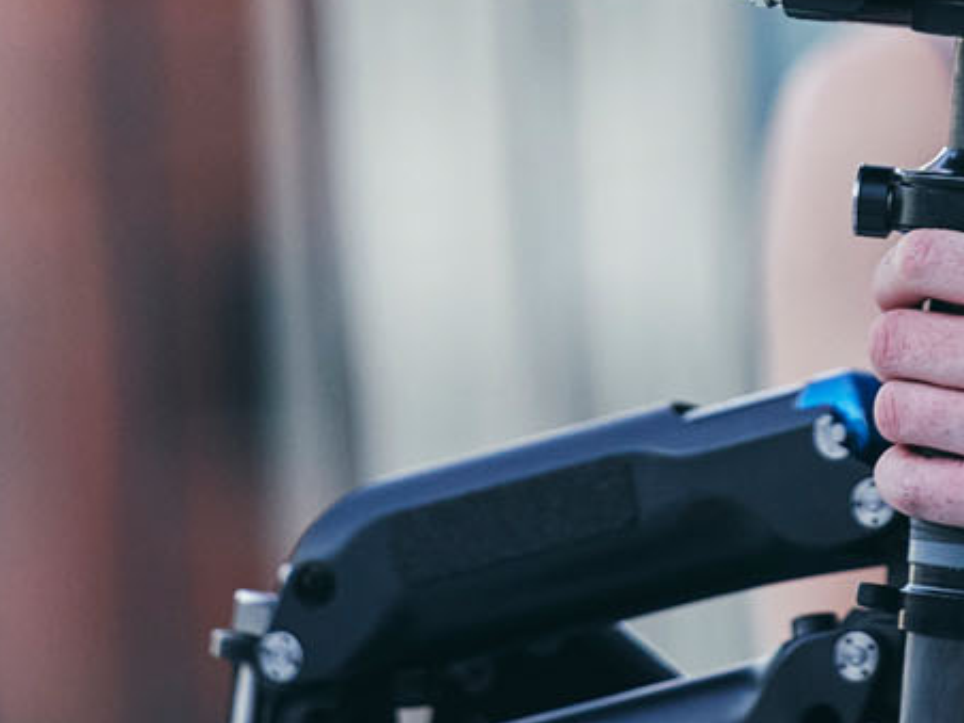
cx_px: 693
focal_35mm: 674
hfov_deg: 2.9
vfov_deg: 2.2
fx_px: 18770
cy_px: -321
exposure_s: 1/250
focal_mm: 198
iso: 1600
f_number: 3.2
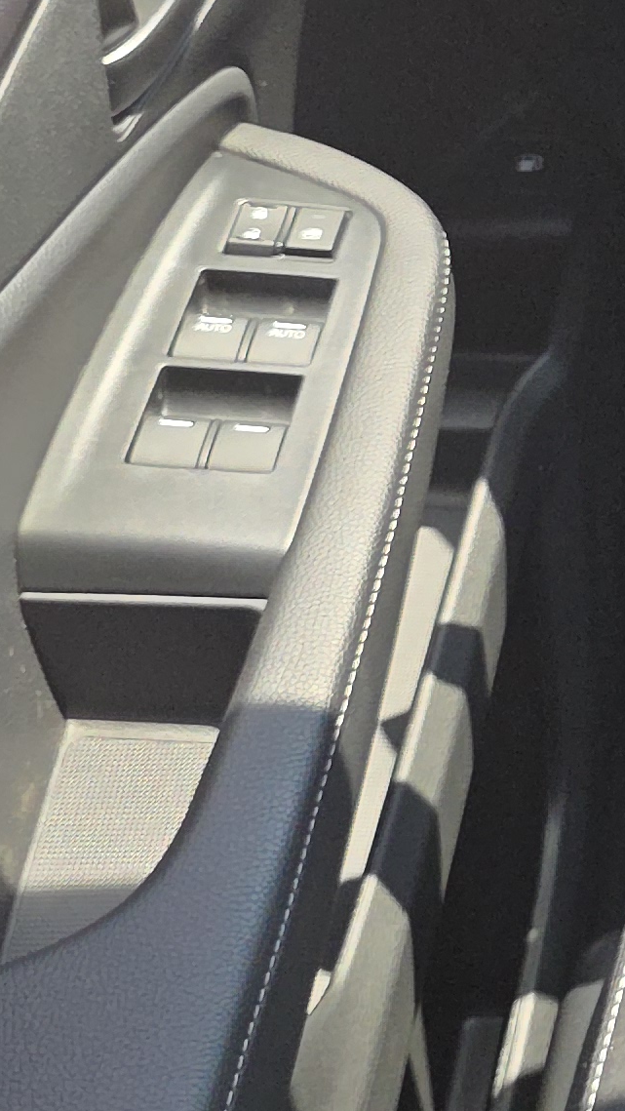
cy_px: 199
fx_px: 2592
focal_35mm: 88
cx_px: 1260
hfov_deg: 12.2
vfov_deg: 23.8
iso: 80
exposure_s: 1/1297
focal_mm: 6.3
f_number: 1.7
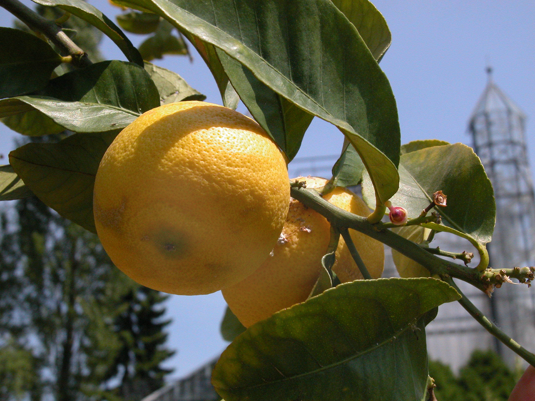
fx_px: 1066
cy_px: 200
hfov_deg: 28.2
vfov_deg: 21.3
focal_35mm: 69
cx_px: 268
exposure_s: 1/835
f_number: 7.4
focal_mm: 17.8
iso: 200
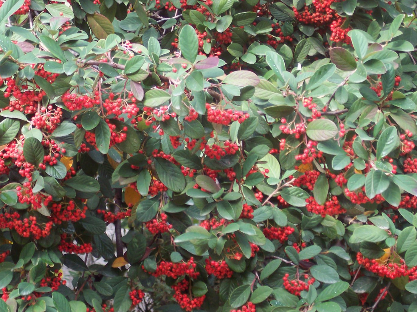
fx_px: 1963
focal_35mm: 163
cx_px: 157
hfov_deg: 12.1
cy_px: 144
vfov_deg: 9.1
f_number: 4.8
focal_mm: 24
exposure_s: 1/90
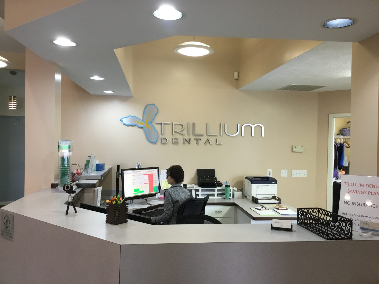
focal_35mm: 31
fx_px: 339
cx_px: 190
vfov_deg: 45.4
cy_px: 142
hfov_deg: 58.4
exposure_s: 1/30
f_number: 2.4
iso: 64
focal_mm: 3.3
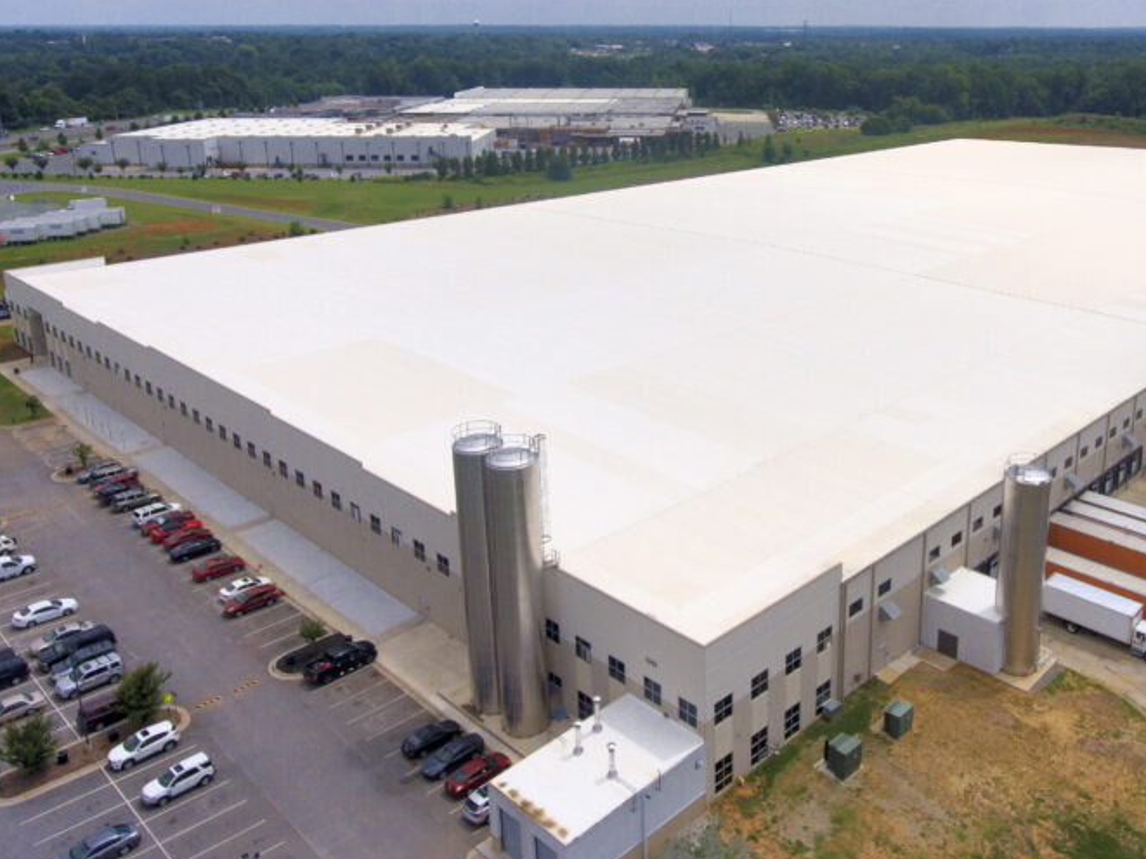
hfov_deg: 57.1
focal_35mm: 31
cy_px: 299
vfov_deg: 44.8
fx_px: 1026
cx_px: 761
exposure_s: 1/4000
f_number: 2.8
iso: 100
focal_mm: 3.61
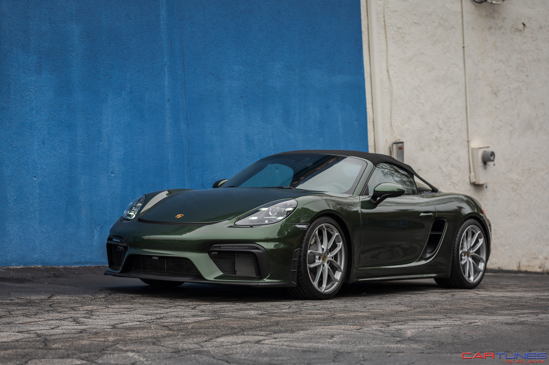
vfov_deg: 16.0
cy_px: 182
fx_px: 1295
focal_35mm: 85
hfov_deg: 23.9
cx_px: 274
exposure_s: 1/200
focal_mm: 85
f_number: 3.2
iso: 100
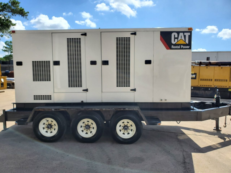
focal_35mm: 26
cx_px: 116
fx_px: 174
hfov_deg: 67.3
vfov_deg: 53.1
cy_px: 86
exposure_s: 1/1601
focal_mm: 4.3
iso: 50
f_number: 2.4
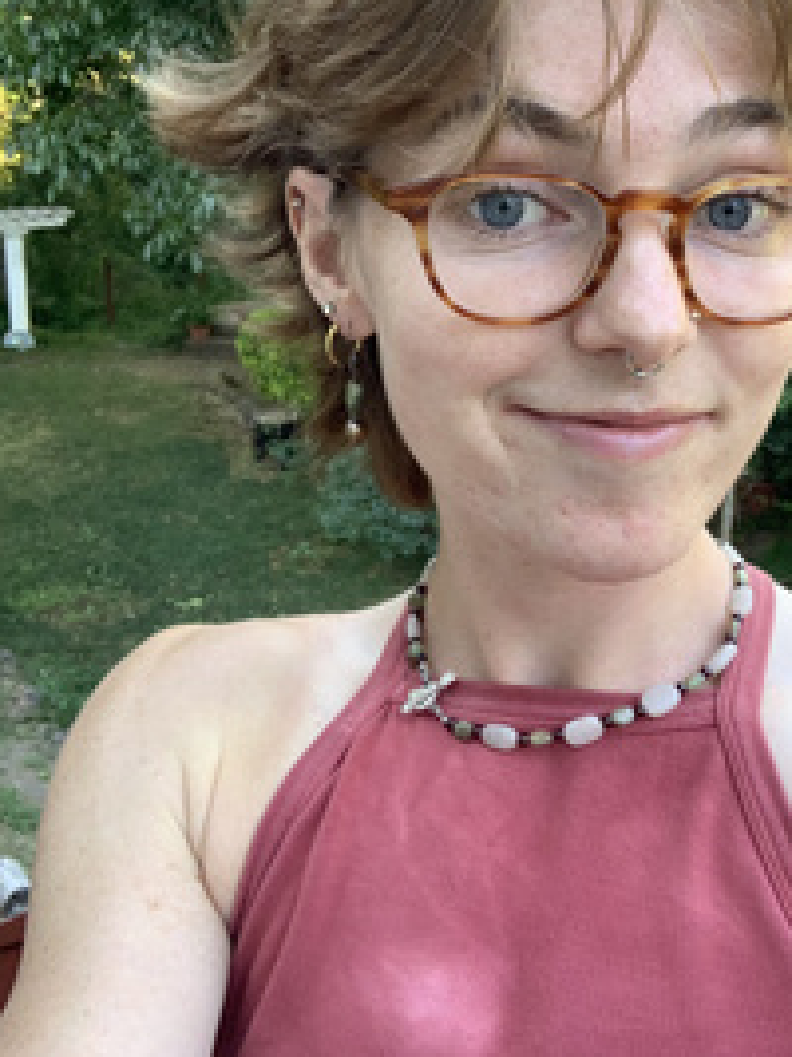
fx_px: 1404
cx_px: 531
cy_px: 368
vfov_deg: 40.8
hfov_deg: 31.2
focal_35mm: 46
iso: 64
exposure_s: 1/101
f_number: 2.2
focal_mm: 2.87
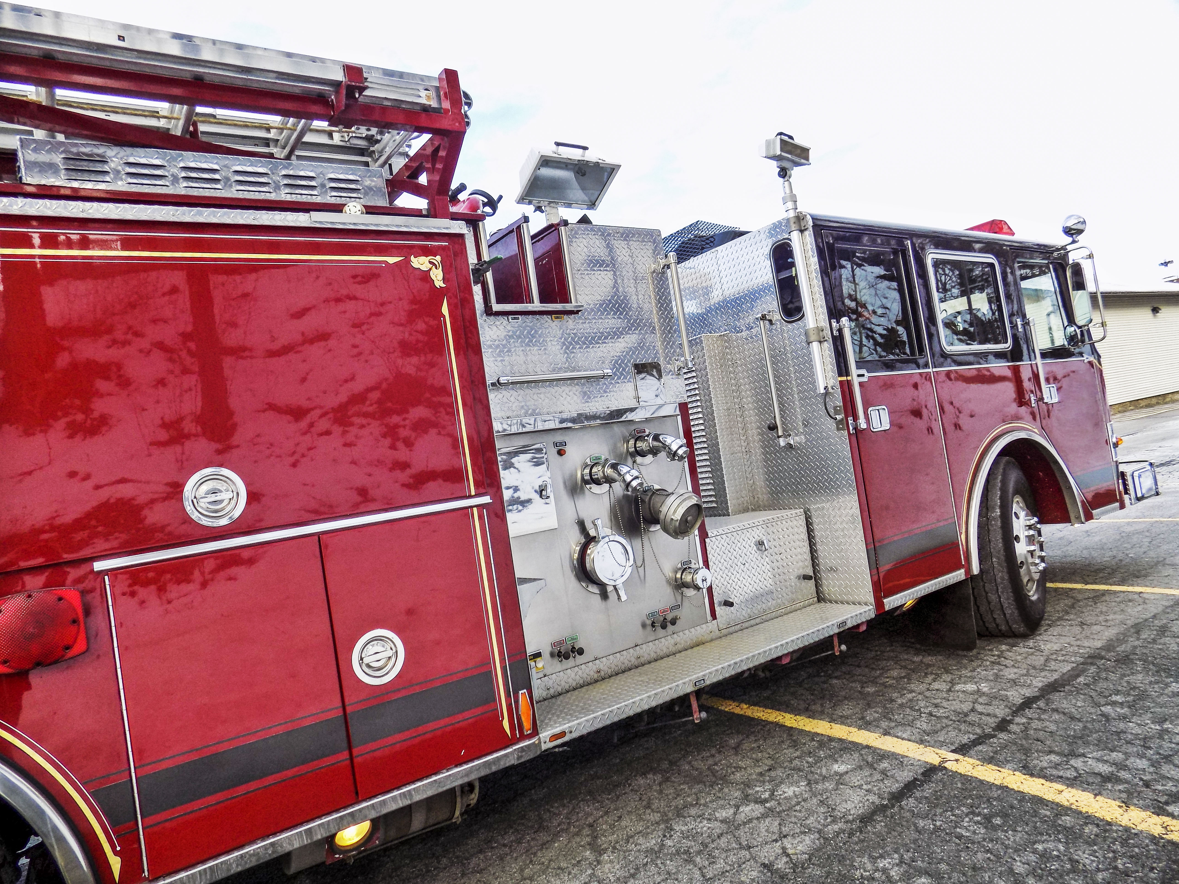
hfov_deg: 73.9
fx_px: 783
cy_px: 442
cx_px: 590
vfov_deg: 58.9
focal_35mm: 23
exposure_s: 1/250
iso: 80
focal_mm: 4
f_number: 3.1
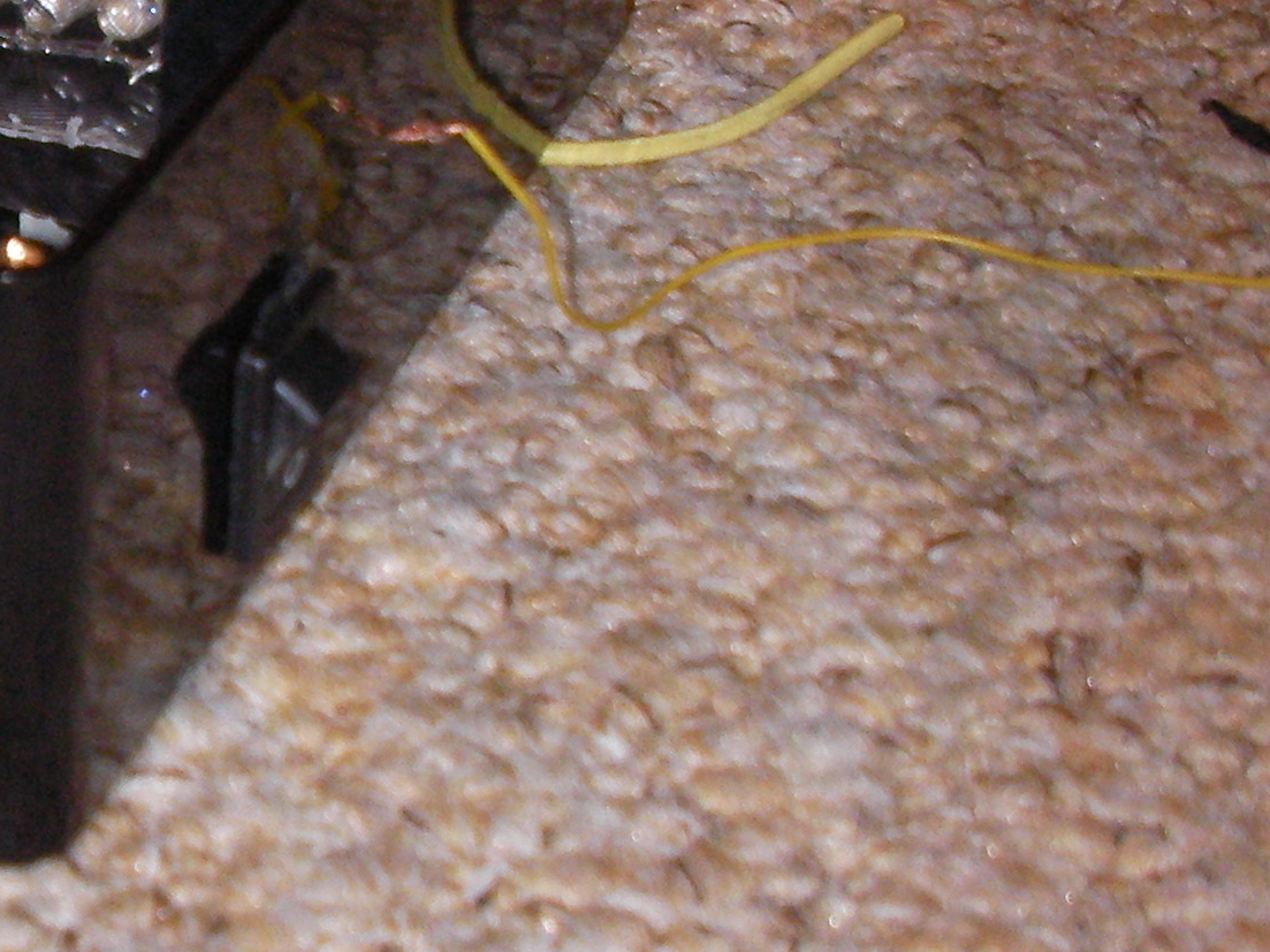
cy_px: 351
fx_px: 3558
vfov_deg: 15.2
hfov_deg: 19.3
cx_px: -150
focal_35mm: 97
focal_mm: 6.3
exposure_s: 1/30
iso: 200
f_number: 3.5
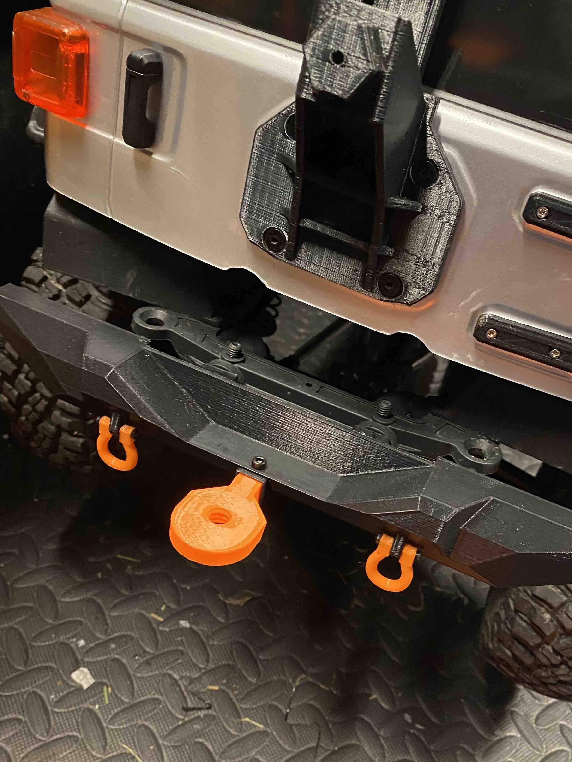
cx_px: 338
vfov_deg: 55.2
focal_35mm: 33
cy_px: 428
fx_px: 727
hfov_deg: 42.8
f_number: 1.8
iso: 800
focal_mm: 4.25
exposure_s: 1/30
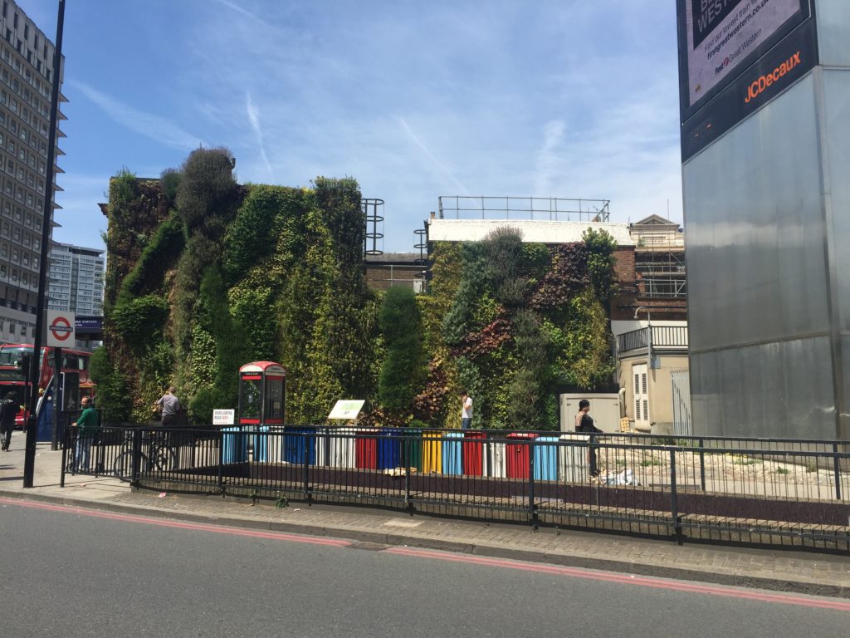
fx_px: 712
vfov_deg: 48.2
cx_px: 425
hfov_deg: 61.7
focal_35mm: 29
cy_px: 319
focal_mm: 4.15
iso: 32
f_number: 2.2
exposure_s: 1/1582
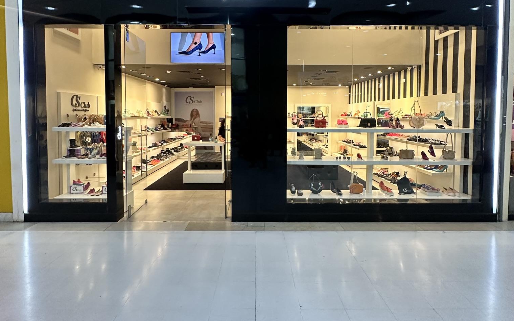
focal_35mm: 20
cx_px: 257
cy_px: 123
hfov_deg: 85.1
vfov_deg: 59.0
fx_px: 280
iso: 250
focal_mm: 2.22
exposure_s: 1/120
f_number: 2.2
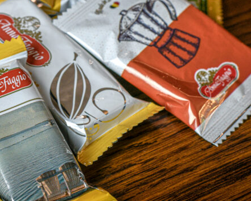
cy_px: 110
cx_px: 27
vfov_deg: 14.1
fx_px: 810
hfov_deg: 17.4
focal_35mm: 109
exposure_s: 1/100
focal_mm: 50
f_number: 5.6
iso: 1000
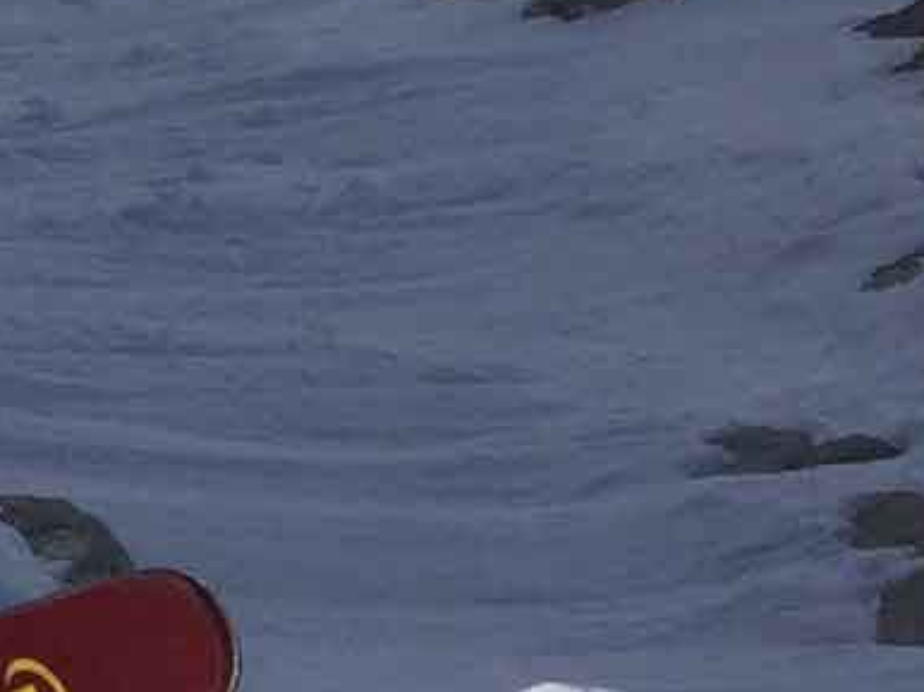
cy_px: -876
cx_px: -1422
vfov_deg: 8.9
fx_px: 4108
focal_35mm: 154
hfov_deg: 10.6
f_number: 2.2
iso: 32
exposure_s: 1/7937
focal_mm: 4.15
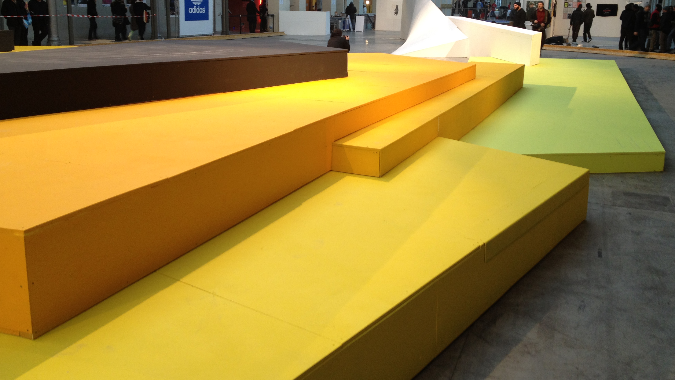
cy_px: 133
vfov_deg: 30.3
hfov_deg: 51.6
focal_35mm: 39
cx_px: 342
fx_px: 698
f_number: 2.4
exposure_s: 1/20
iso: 80
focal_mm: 4.28
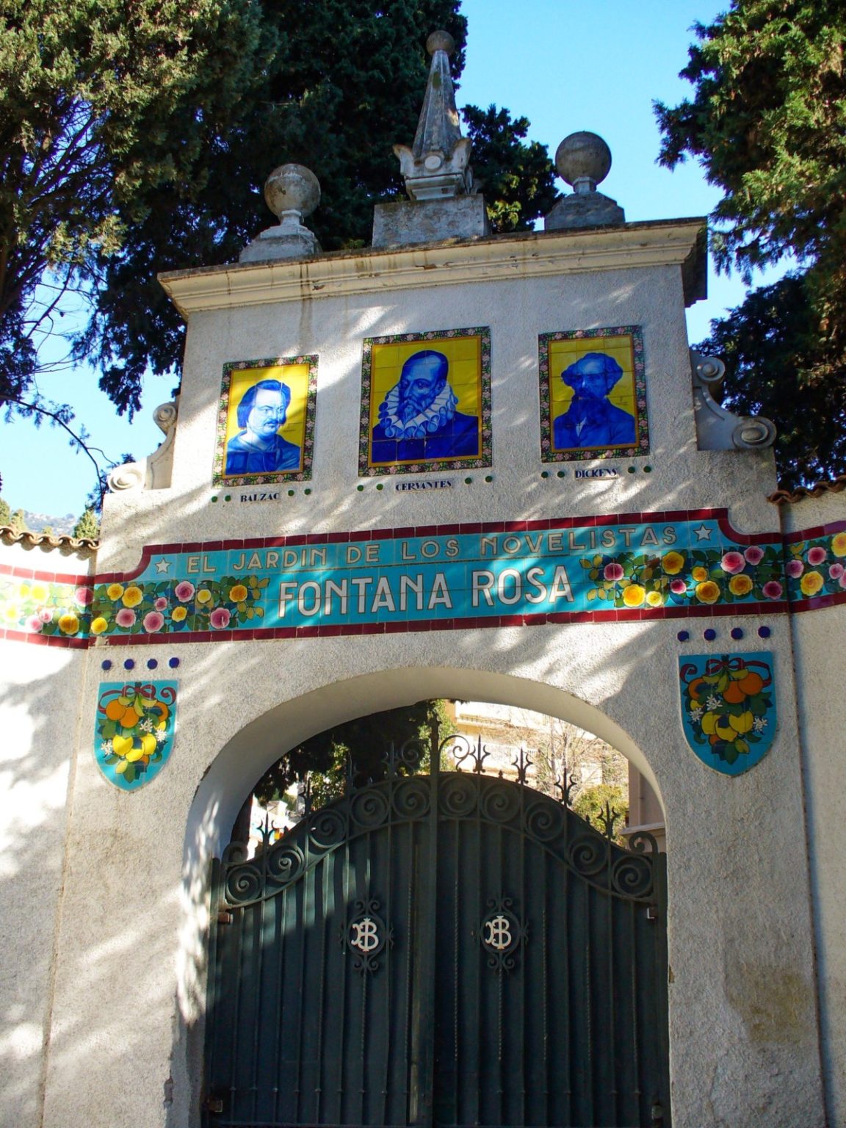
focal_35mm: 37
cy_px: 564
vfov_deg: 50.1
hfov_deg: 38.7
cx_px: 423
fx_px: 1206
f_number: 2.8
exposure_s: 1/320
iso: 80
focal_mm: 6.1
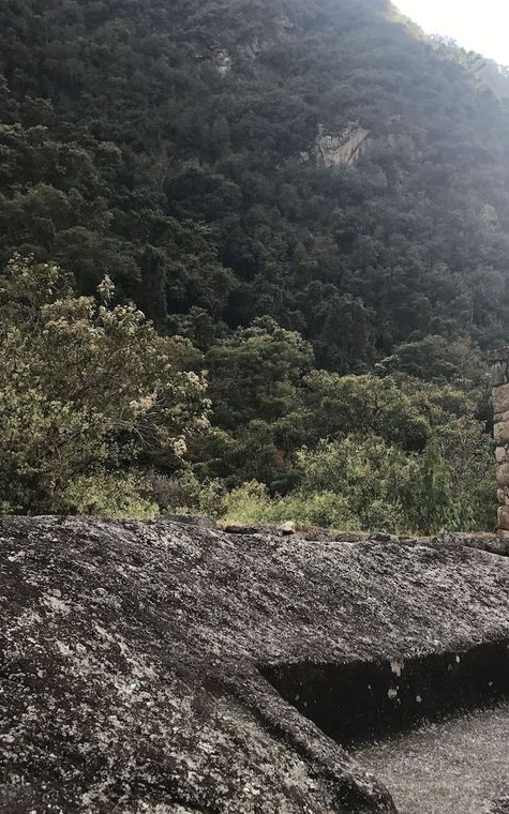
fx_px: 888
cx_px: 418
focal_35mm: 40
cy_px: 404
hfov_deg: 31.1
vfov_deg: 49.3
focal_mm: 3.99
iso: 20
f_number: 1.8
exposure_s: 1/392
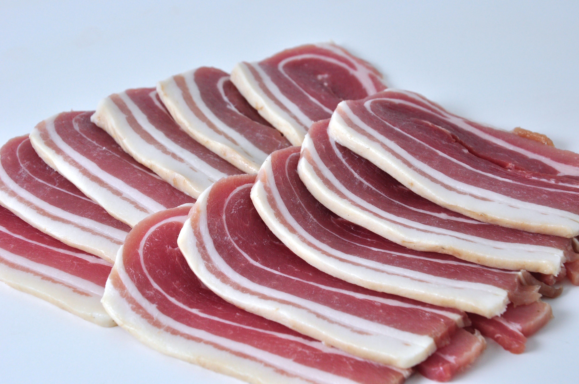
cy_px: 192
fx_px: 1687
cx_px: 290
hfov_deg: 19.5
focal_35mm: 105
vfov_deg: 13.0
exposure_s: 1/60
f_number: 13
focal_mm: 70
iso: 320
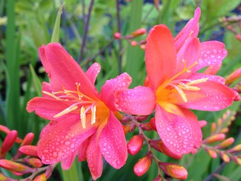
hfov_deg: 36.6
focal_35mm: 52
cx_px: 152
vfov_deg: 27.9
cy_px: 119
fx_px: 362
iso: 50
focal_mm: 4.12
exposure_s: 1/249
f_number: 2.4
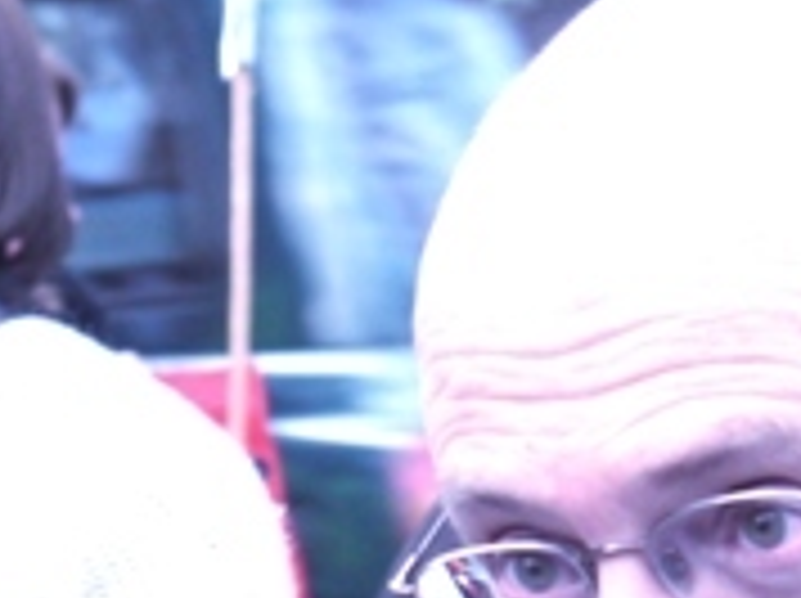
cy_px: 634
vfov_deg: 5.3
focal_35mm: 281
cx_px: 783
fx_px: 6493
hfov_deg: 7.0
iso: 400
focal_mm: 39
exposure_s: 1/50
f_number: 5.5
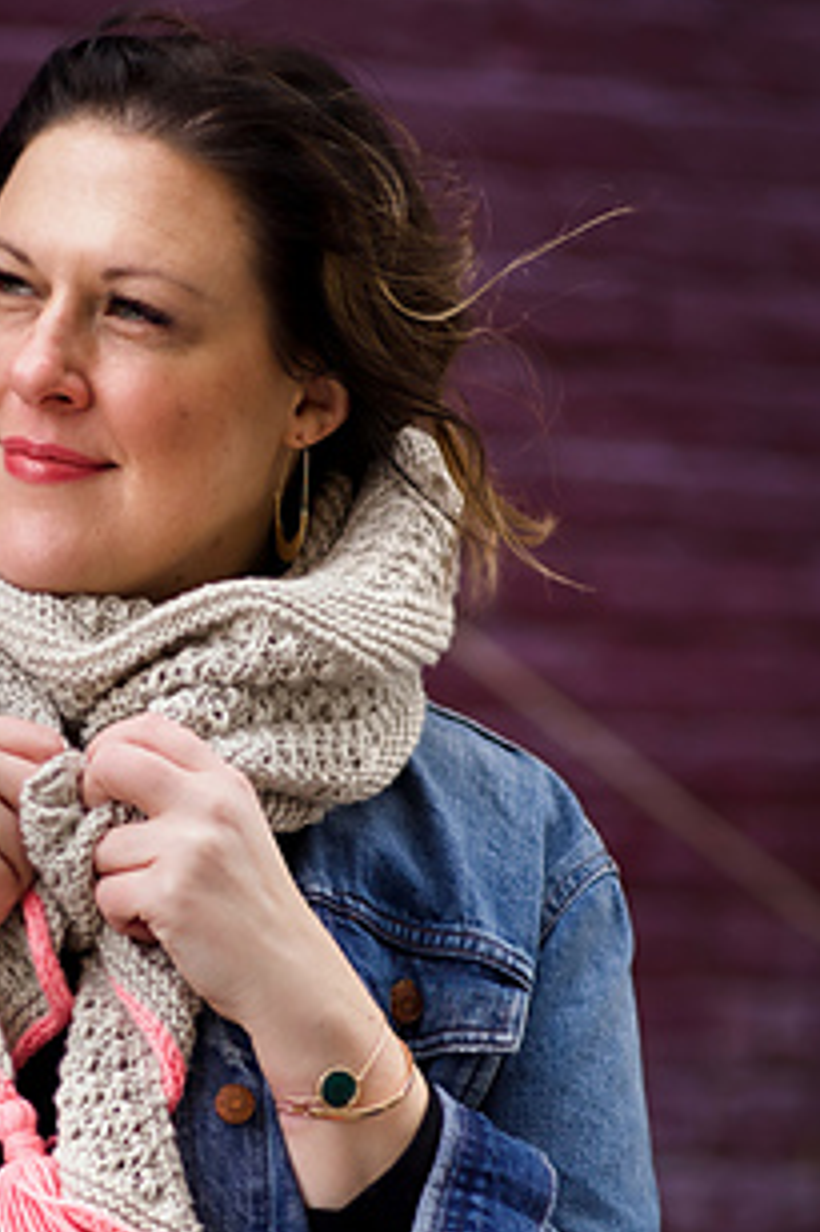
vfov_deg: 10.0
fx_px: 7046
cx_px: 186
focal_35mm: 206
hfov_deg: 6.7
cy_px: 716
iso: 100
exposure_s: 1/500
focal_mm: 85
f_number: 2
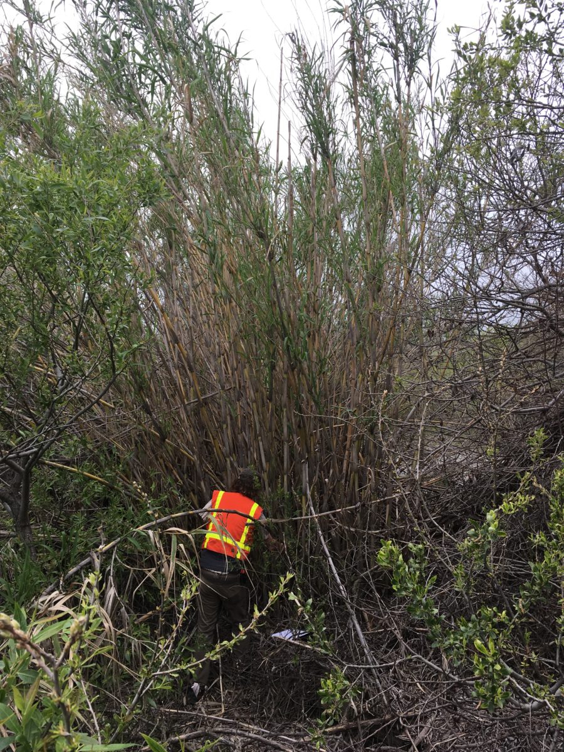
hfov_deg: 48.2
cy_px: 376
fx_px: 630
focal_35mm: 29
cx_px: 282
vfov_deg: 61.7
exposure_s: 1/187
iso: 25
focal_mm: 4.15
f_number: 2.2
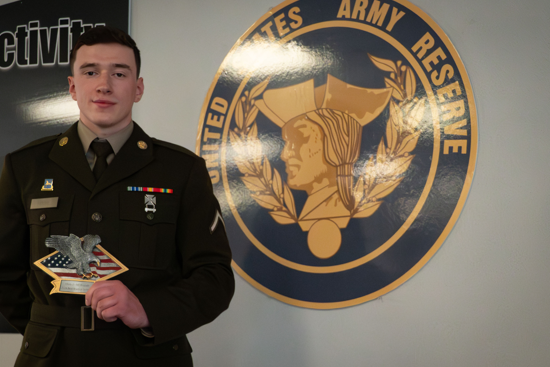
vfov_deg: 25.5
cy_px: 189
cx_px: 262
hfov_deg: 37.5
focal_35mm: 53
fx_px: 810
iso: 25600
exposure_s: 1/800
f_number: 4.2
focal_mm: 32
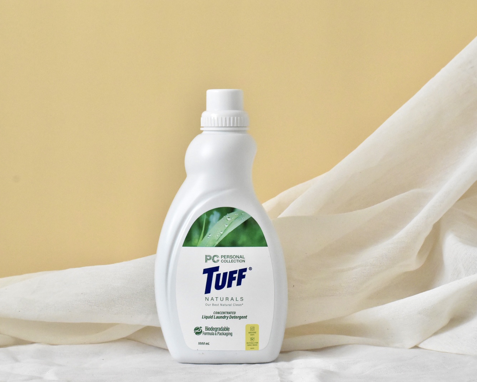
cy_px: 191
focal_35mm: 85
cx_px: 232
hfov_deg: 22.5
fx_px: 1200
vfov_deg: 18.1
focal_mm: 50
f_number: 10
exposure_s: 1/250
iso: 6400
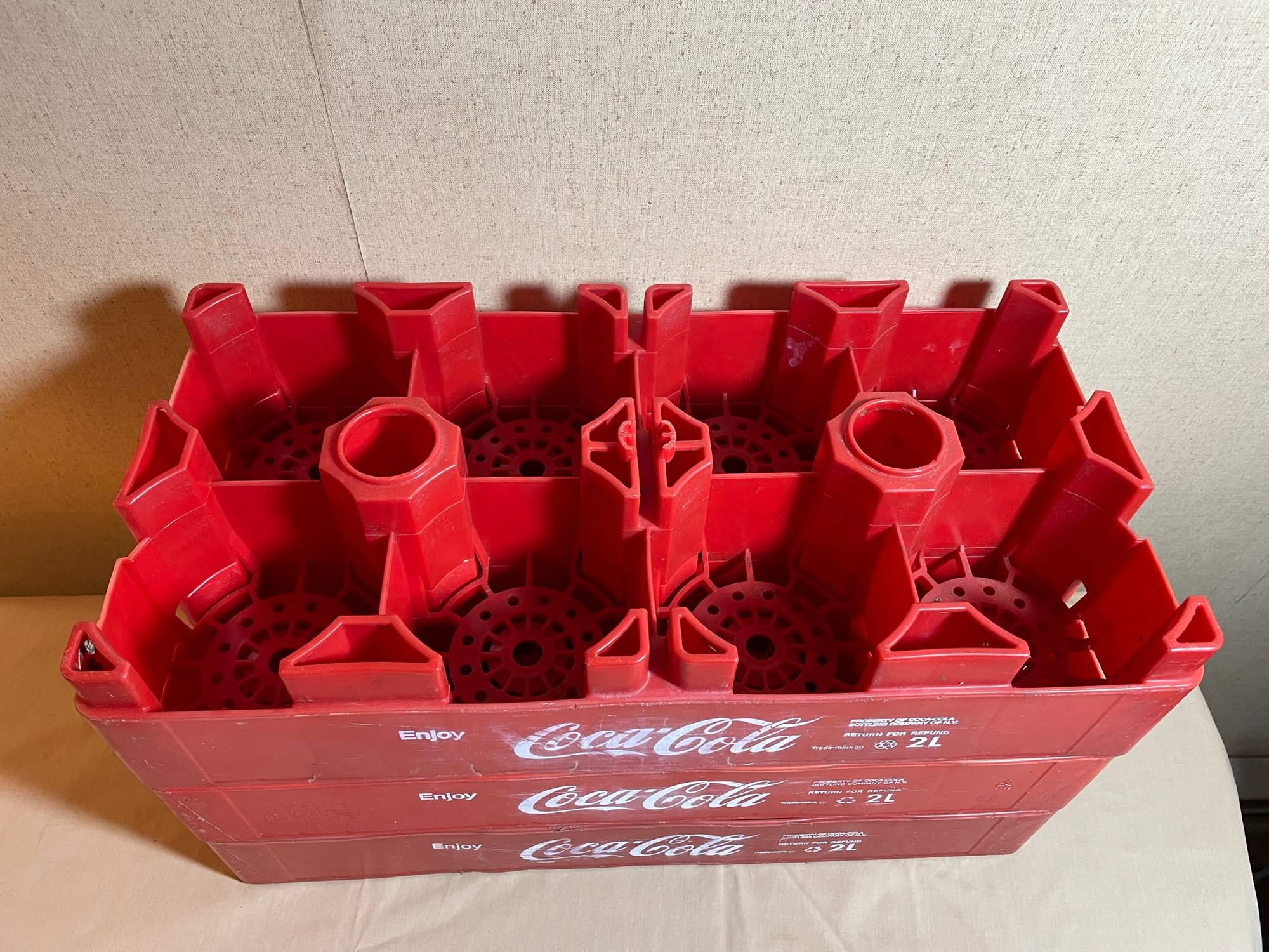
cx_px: 634
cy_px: 476
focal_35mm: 26
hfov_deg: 67.3
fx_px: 953
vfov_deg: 53.1
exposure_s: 1/62
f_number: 1.6
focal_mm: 4.2
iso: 125
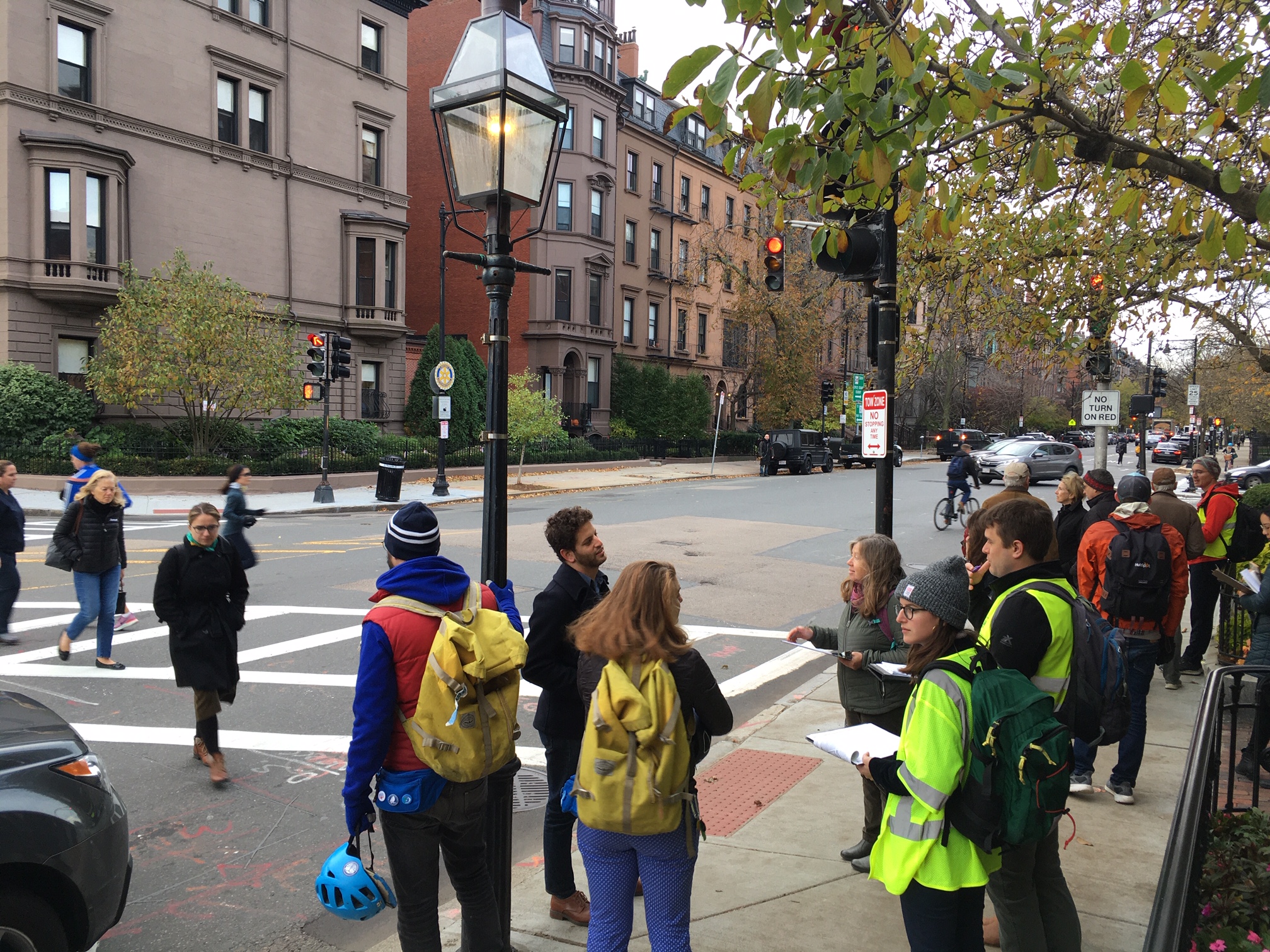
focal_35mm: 29
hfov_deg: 61.7
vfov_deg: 48.2
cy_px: 476
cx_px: 635
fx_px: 1064
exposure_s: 1/60
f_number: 2.2
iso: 25
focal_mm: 4.15
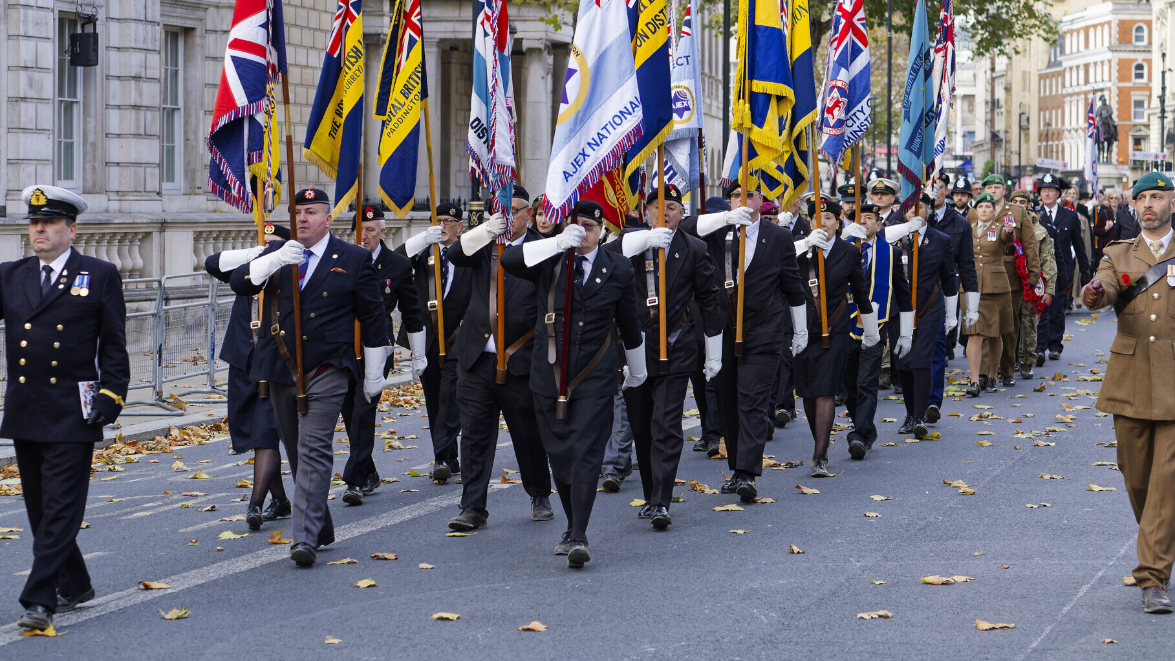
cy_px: 222
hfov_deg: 21.8
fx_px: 3053
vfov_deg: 12.3
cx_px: 574
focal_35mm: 98
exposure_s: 1/1000
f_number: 4
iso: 1250
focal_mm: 55
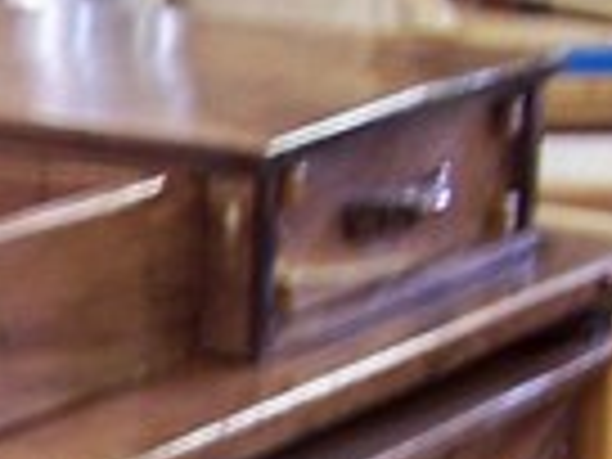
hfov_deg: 10.3
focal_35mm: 179
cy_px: 670
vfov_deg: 8.1
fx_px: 3165
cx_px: -580
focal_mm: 6.3
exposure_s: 1/8
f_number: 2.8
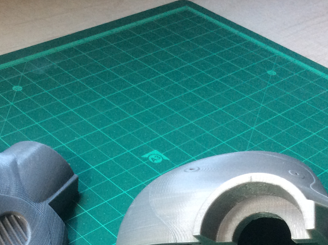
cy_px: 221
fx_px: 606
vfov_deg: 22.3
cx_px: 104
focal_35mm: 64
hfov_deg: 30.0
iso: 80
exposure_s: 1/25
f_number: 2.4
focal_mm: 3.3
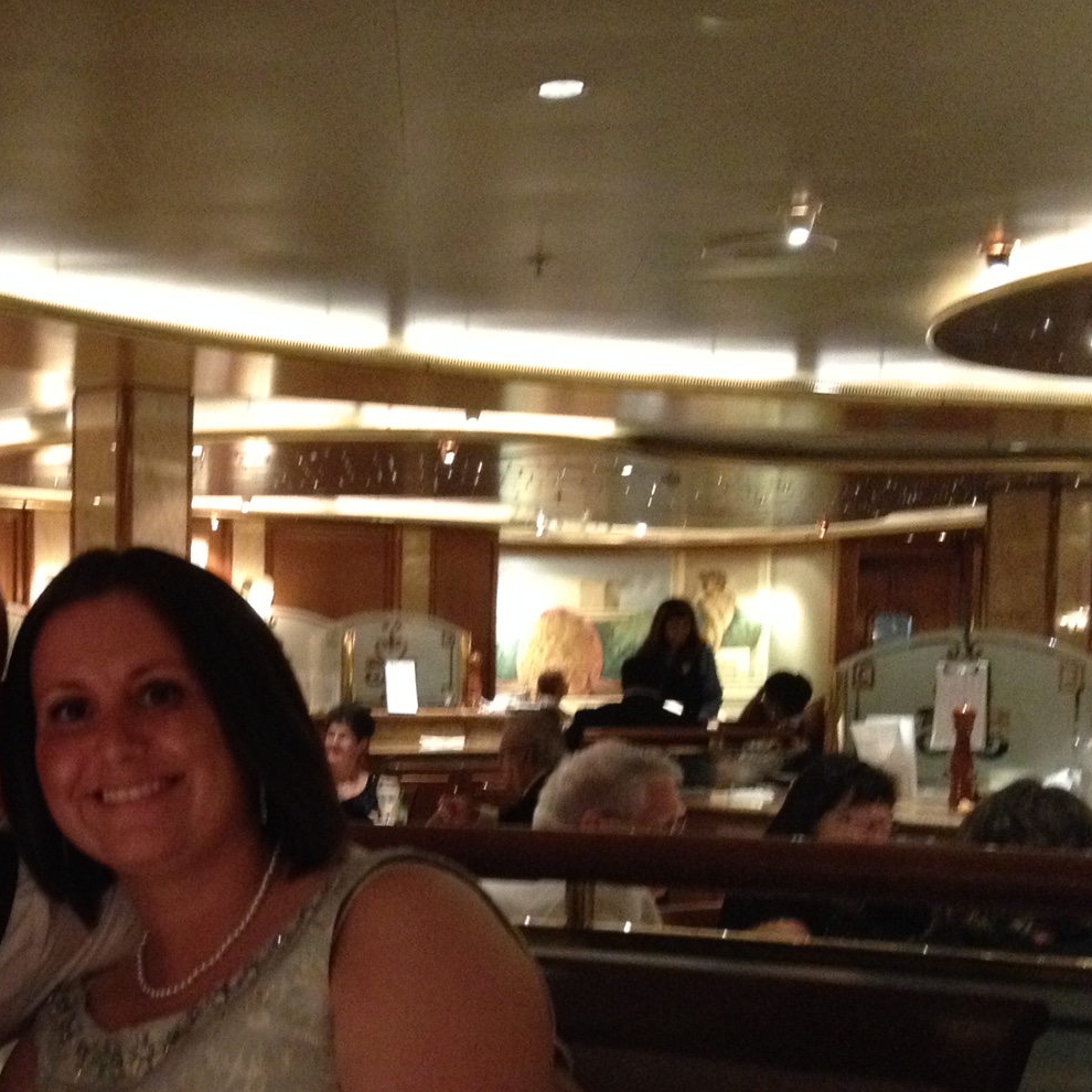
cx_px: 28
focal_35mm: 64
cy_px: 837
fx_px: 2284
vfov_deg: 26.5
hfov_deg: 25.7
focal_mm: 4.28
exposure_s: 1/15
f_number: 2.4
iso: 400
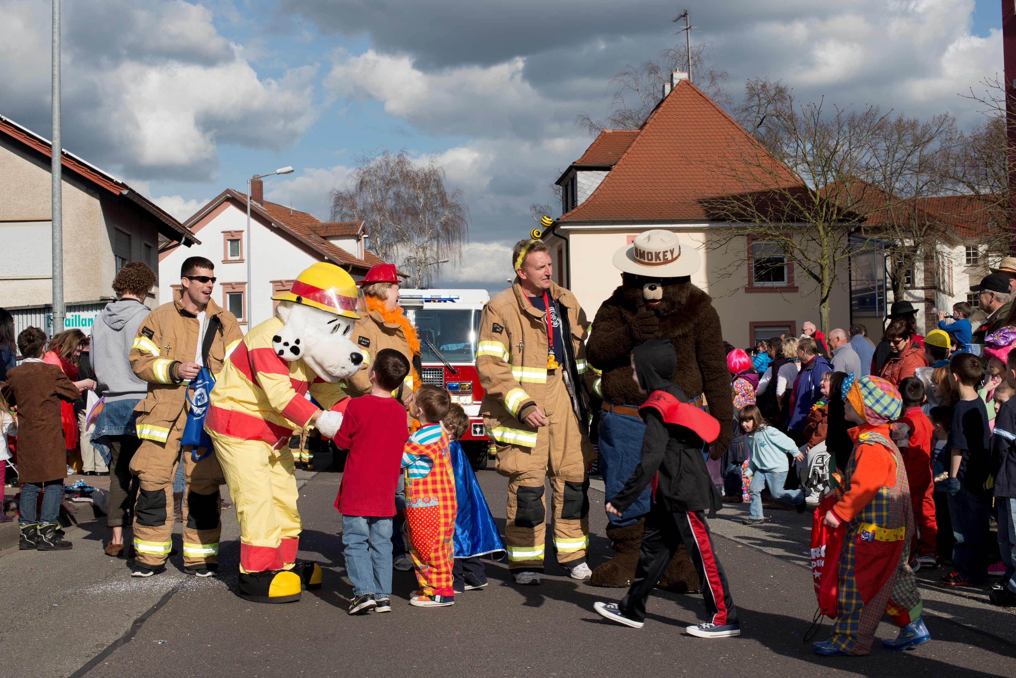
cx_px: 508
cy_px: 339
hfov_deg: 39.6
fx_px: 1411
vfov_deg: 27.0
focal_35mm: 50
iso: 100
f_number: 10
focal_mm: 50
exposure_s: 1/250
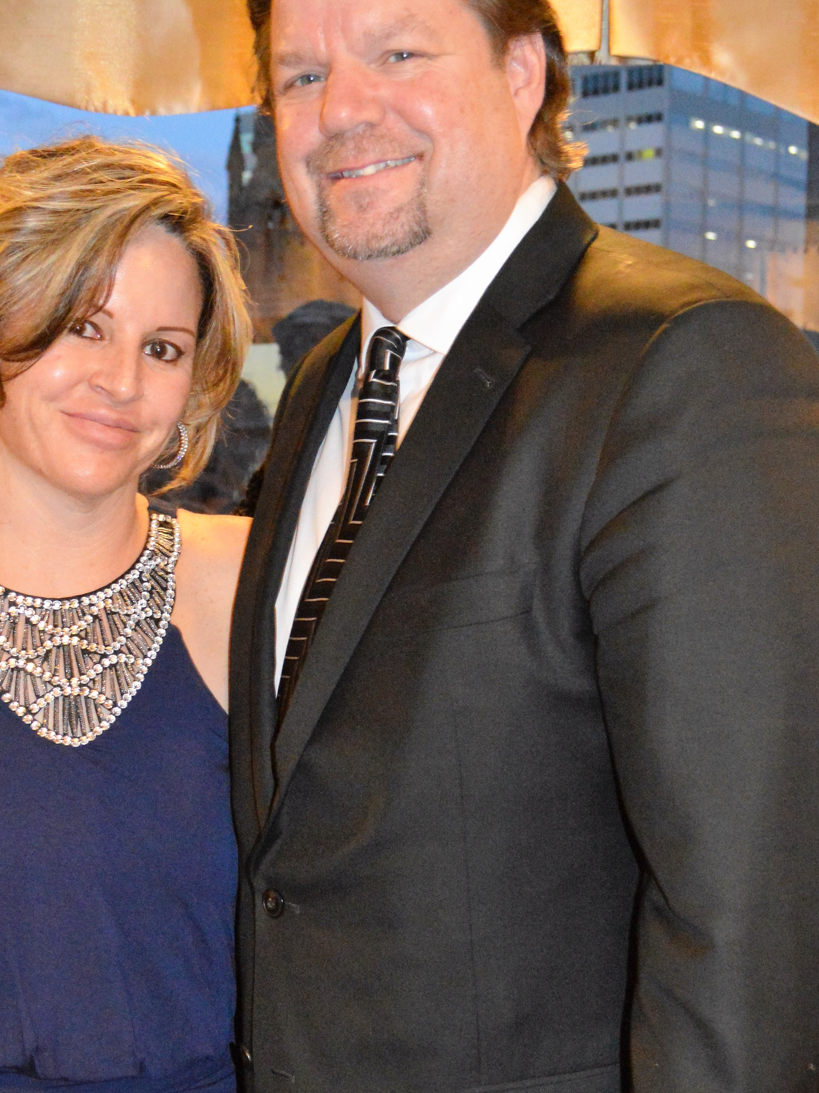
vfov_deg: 32.7
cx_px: 288
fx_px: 1857
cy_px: 630
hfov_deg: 24.8
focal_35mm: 59
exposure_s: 1/60
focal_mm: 23
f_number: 3.8
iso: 3200
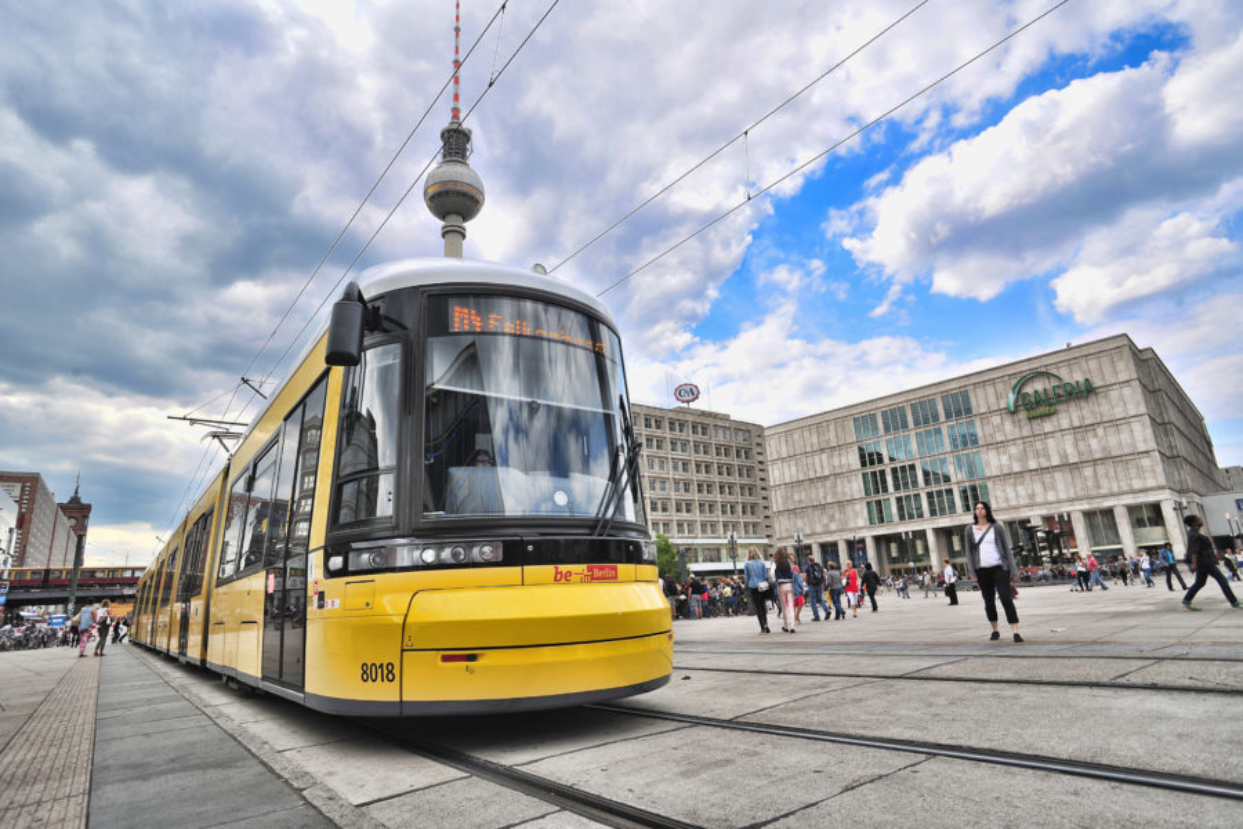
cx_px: 622
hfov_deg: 86.9
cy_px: 414
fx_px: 656
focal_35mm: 19
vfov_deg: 64.6
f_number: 8
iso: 200
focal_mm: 19
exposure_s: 1/320
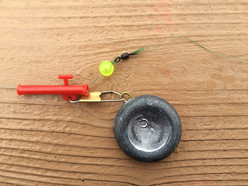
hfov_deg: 61.7
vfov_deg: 48.2
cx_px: 124
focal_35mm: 29
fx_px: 208
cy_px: 93
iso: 32
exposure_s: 1/141
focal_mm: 4.15
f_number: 2.2
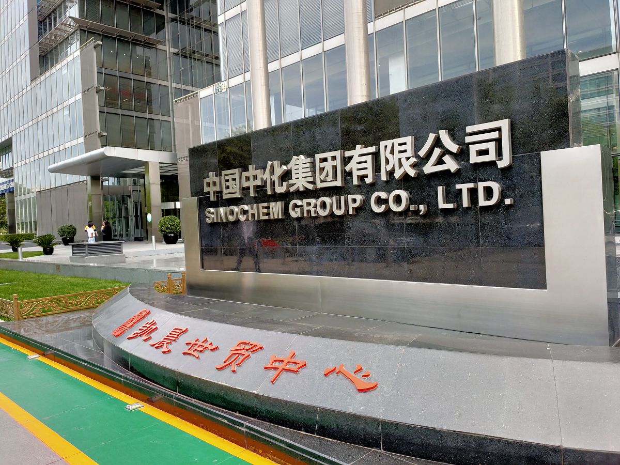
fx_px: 484
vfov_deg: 51.4
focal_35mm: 27
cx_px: 310
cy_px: 232
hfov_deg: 65.3
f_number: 1.7
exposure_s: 1/355
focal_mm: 4.77
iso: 110
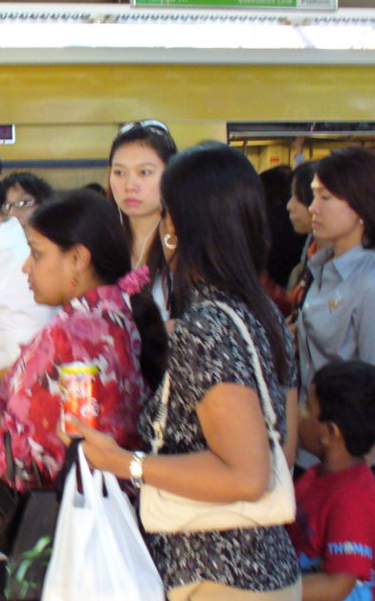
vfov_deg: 27.5
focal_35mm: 75
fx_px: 1228
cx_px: -62
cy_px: 313
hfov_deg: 16.7
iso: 200
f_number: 2.8
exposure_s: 1/25
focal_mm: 6.1
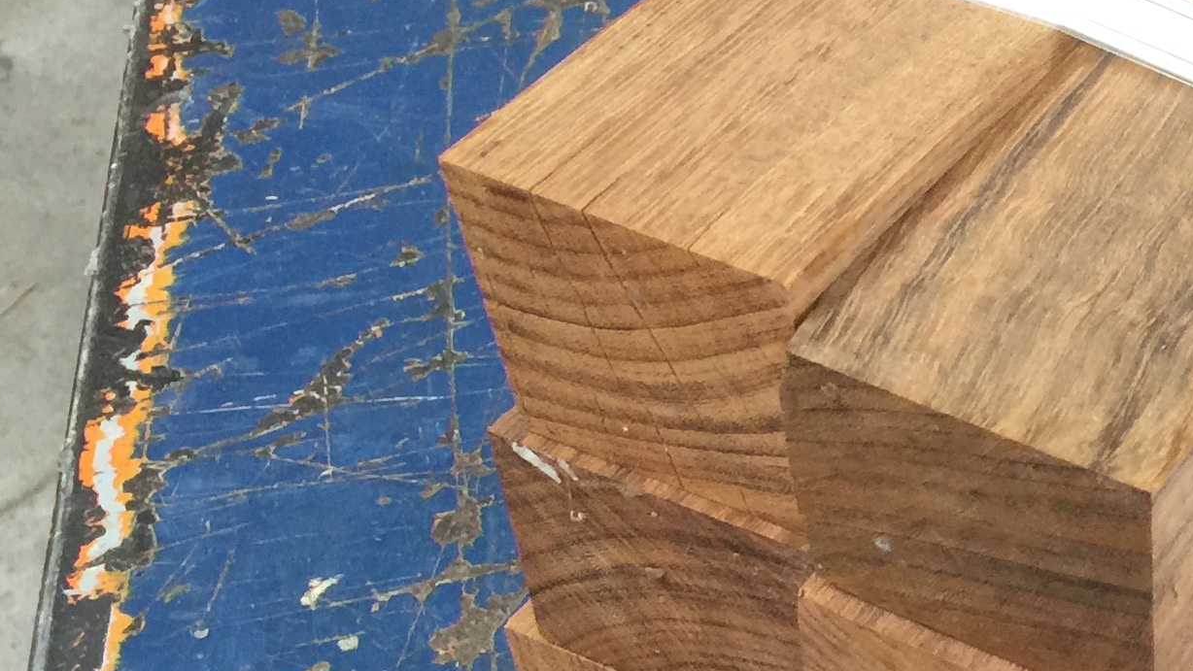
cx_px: 1415
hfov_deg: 23.3
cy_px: 236
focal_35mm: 84
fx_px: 2657
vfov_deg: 14.4
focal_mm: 4.15
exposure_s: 1/15
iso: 50
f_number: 2.2
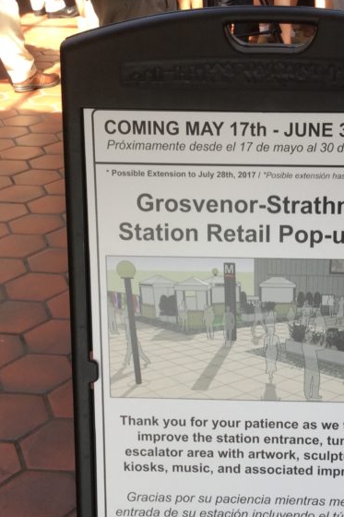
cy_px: 317
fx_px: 846
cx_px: 281
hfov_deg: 22.6
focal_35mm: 59
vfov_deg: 33.8
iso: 32
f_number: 2.4
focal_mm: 3.3
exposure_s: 1/120
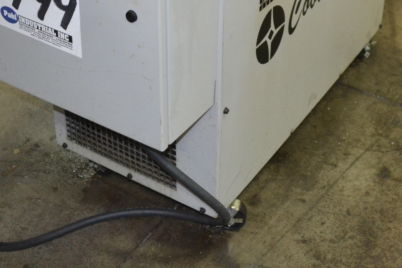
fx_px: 659
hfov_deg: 33.9
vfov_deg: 21.8
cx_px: 226
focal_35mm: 59
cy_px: -24
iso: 1400
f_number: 3.5
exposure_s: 1/60
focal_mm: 18
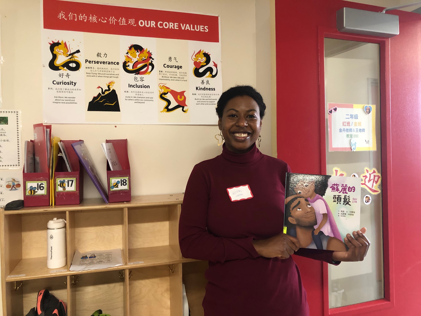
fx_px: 341
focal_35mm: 28
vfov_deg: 49.7
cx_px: 210
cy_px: 158
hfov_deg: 63.4
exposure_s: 1/15
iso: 100
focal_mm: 3.99
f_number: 1.8
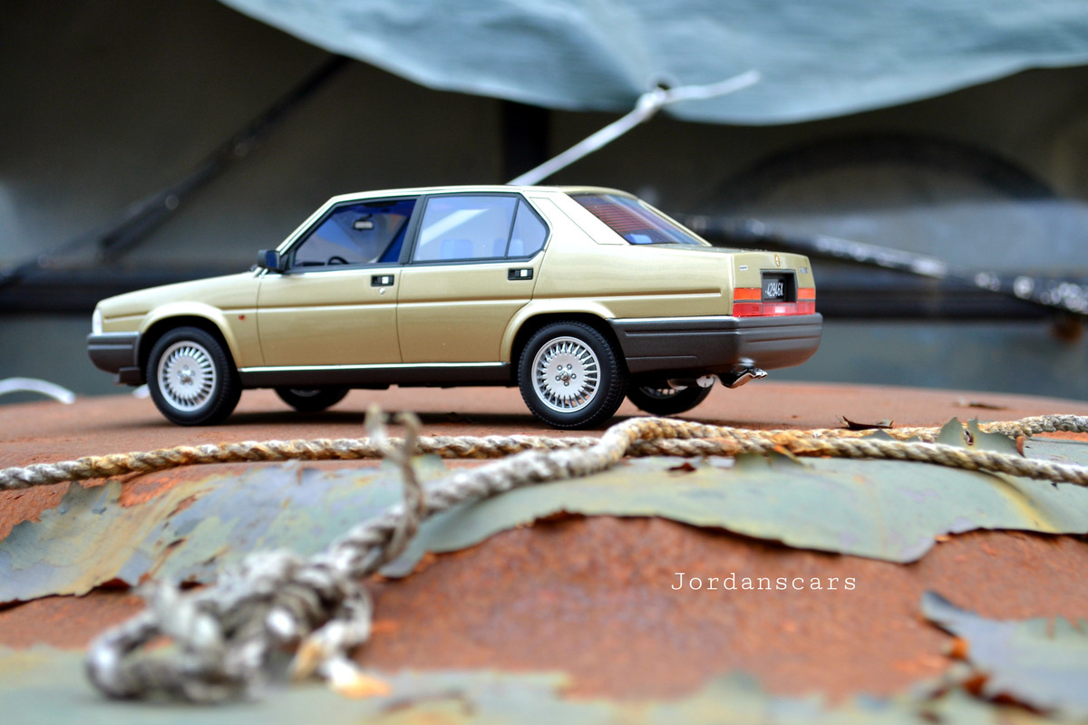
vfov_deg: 20.2
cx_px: 544
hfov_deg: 29.9
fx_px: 2040
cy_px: 362
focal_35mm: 68
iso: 320
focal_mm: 45
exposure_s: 1/125
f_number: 5.6
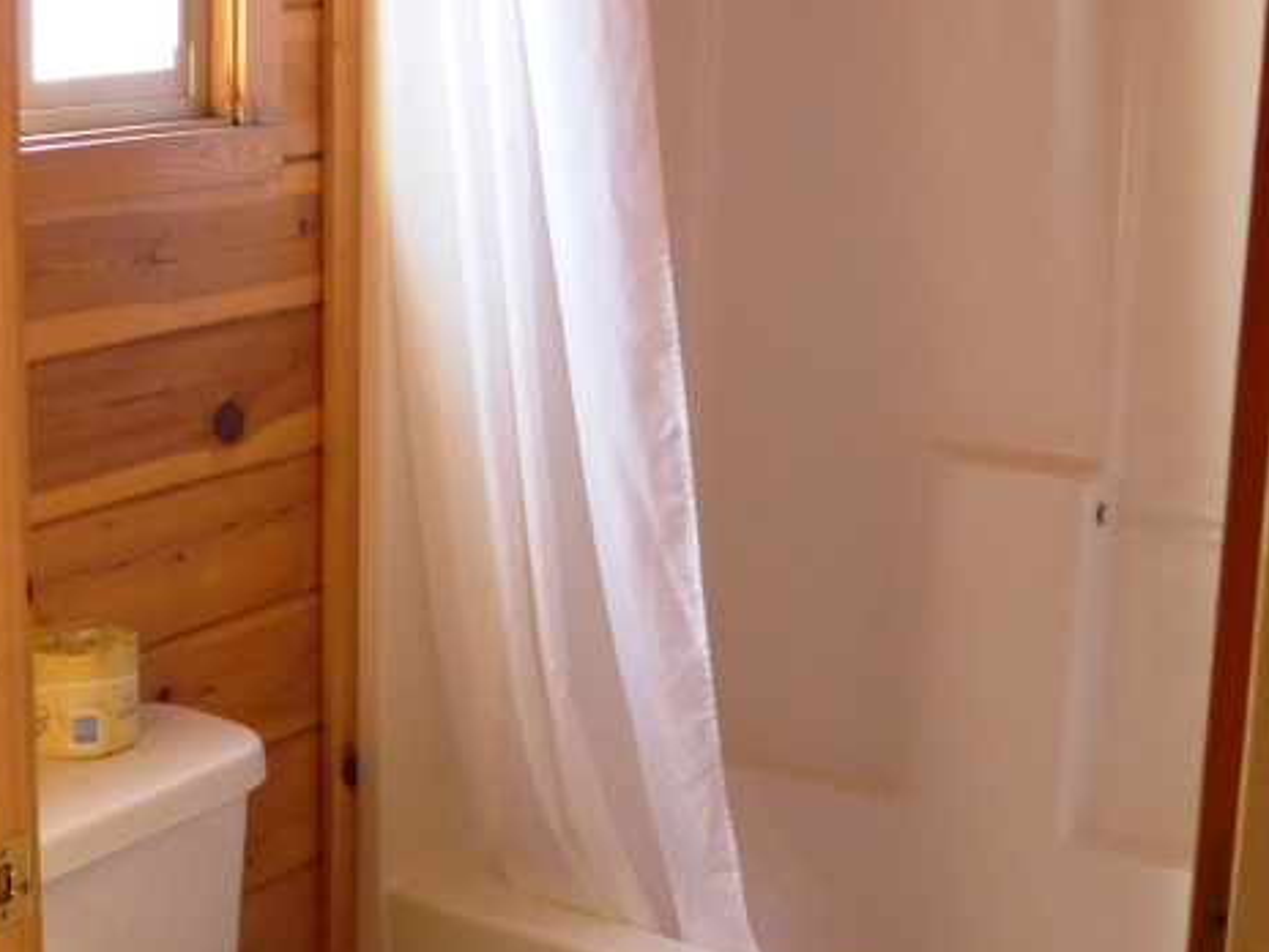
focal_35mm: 64
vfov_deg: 22.9
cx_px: 222
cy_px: 457
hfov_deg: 29.5
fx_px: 2346
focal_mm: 6
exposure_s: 1/60
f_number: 2
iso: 400
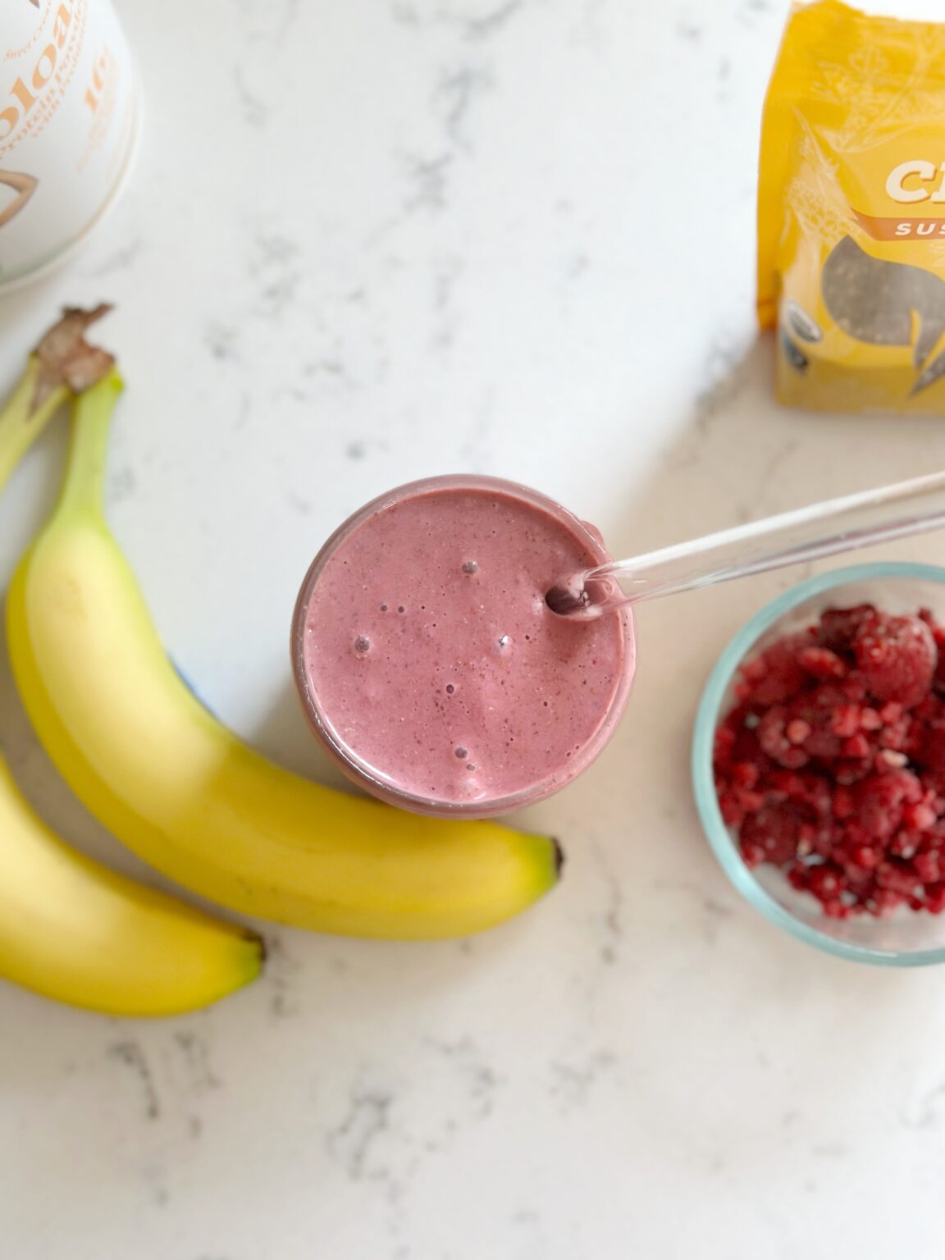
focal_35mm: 48
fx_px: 1747
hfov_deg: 30.3
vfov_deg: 39.7
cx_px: 472
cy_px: 630
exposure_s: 1/96
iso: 125
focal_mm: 6.86
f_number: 1.78
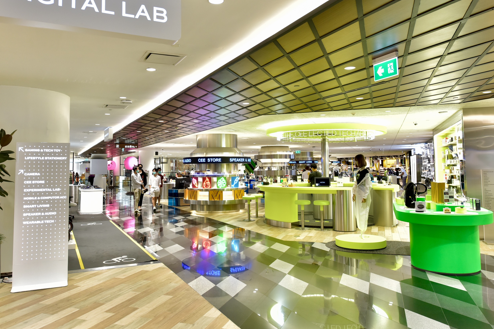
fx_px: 398
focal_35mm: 29
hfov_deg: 63.6
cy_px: 145
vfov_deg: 44.9
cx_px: 237
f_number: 5
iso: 1250
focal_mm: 24
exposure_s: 1/60
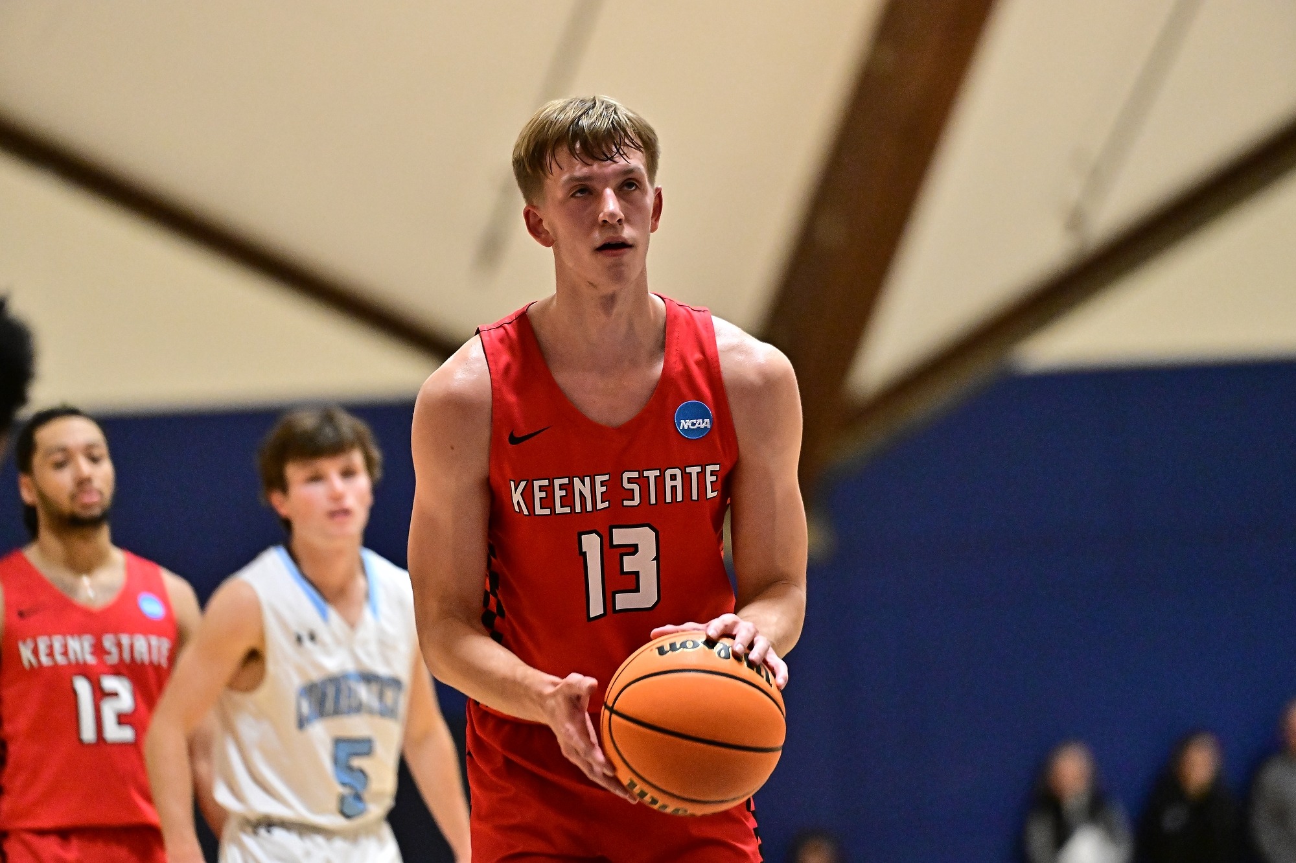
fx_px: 7197
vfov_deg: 6.9
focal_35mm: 200
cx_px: 648
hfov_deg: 10.3
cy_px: 432
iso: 8000
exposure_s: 1/1600
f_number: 2.8
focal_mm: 200
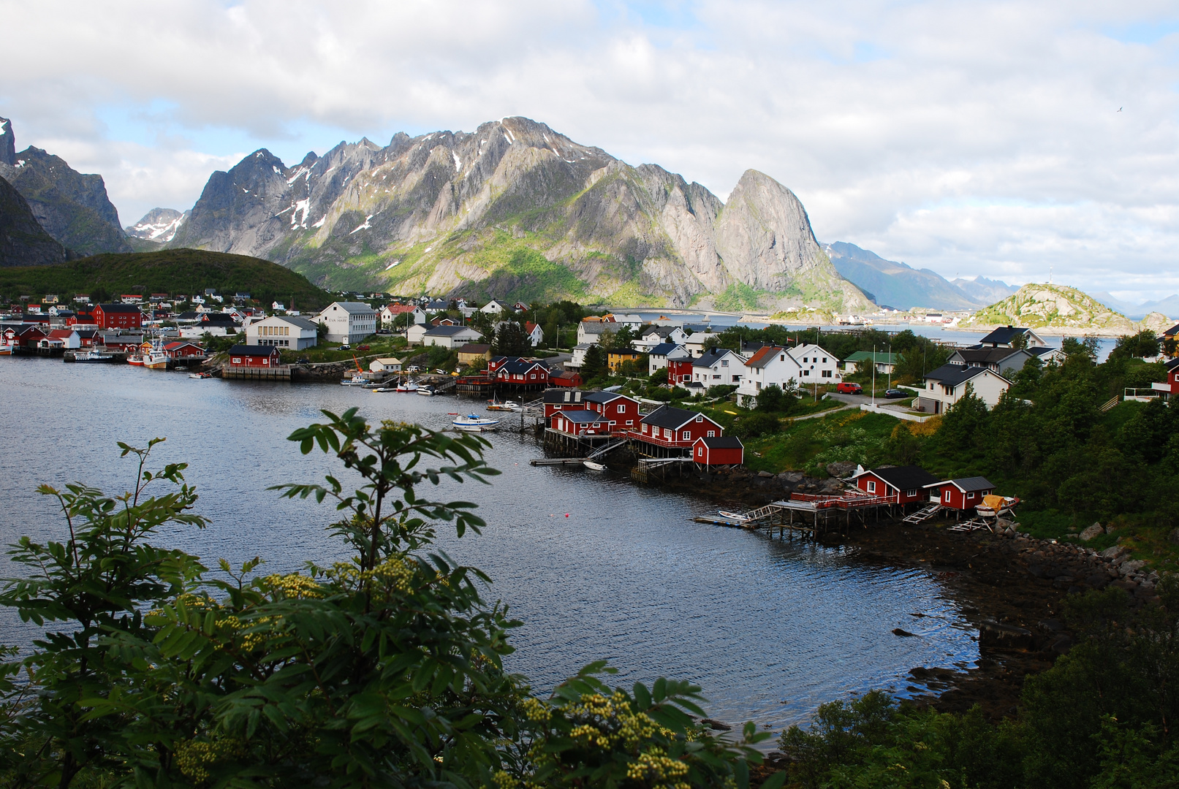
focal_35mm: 38
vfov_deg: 35.6
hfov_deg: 51.2
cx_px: 590
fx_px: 1230
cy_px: 394
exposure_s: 1/125
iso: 140
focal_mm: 25
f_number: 9
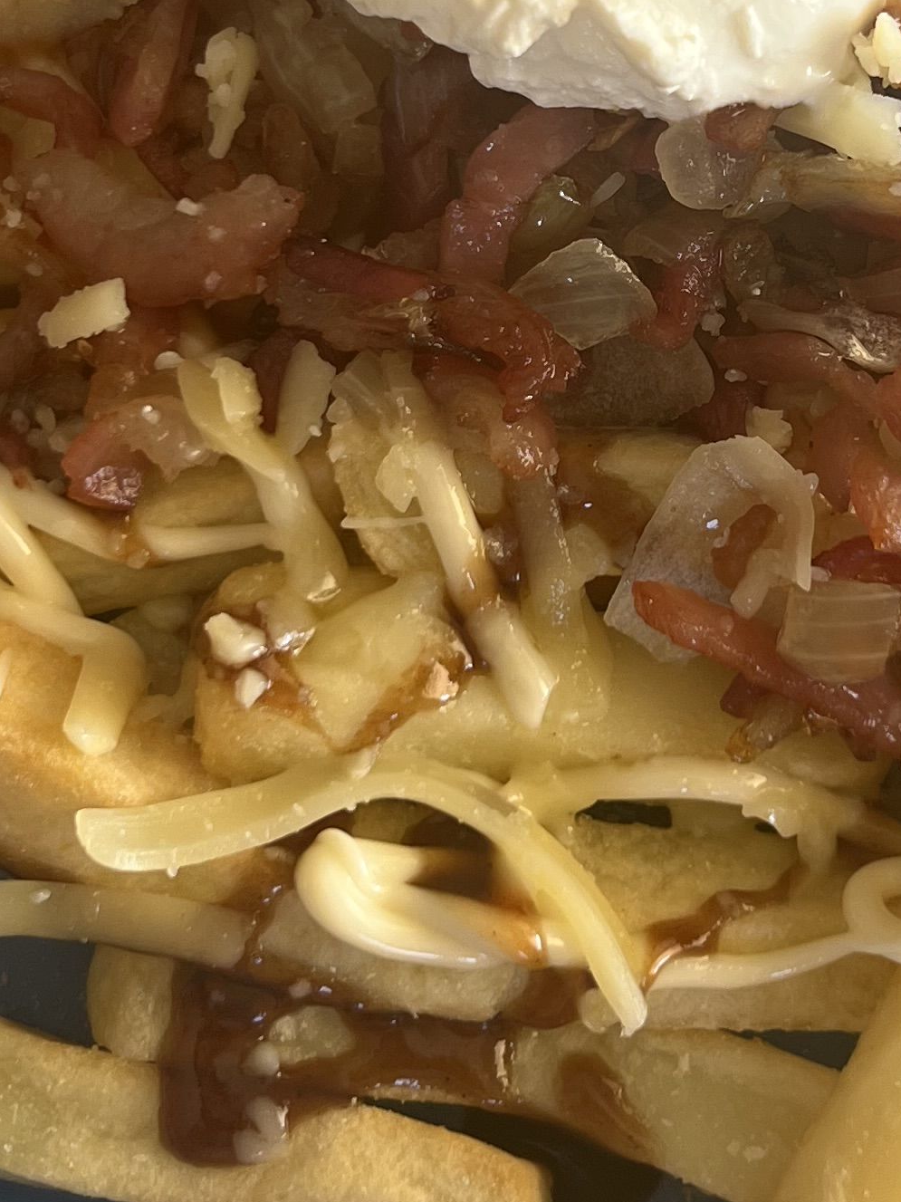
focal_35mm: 79
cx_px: 571
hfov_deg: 18.6
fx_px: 2742
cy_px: 346
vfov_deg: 24.5
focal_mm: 5.7
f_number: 1.5
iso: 80
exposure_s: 1/121
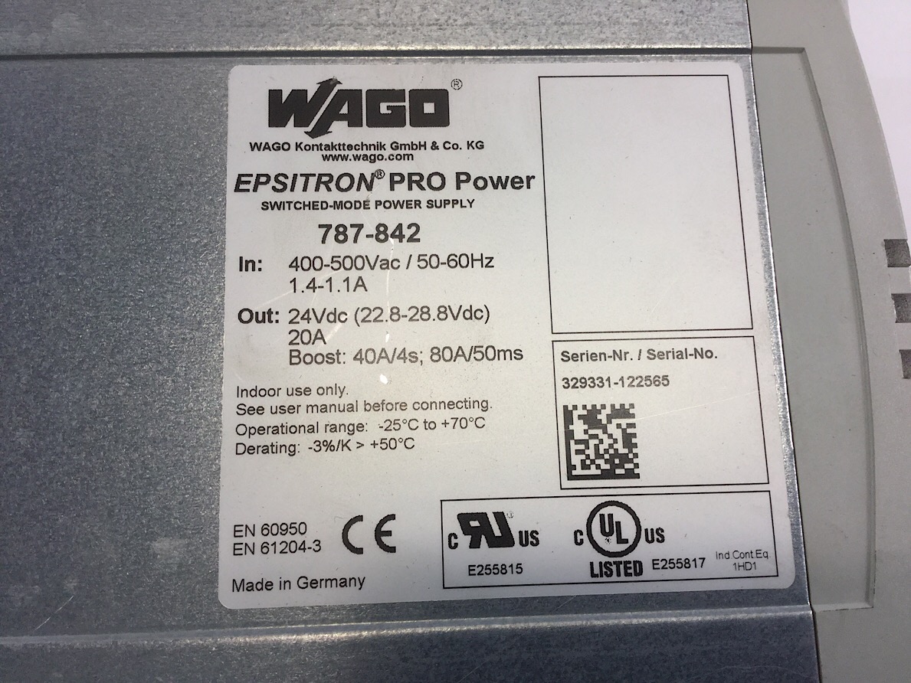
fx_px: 816
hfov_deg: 58.3
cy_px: 342
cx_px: 456
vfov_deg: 45.4
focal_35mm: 31
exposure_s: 1/100
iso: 32
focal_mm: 3.3
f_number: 2.4
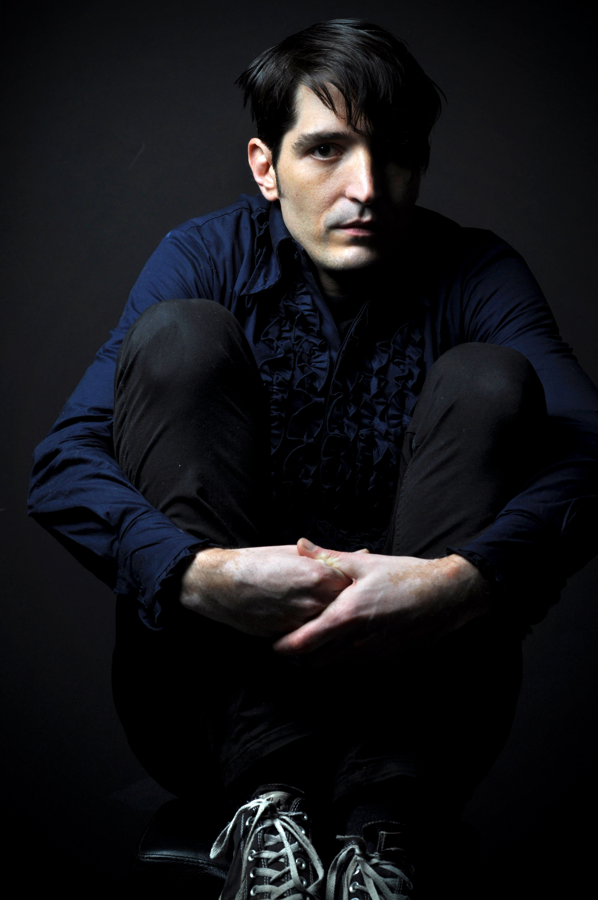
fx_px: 2623
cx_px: 299
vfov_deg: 19.5
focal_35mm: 105
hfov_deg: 13.0
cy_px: 450
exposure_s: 1/125
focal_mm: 70
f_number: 8
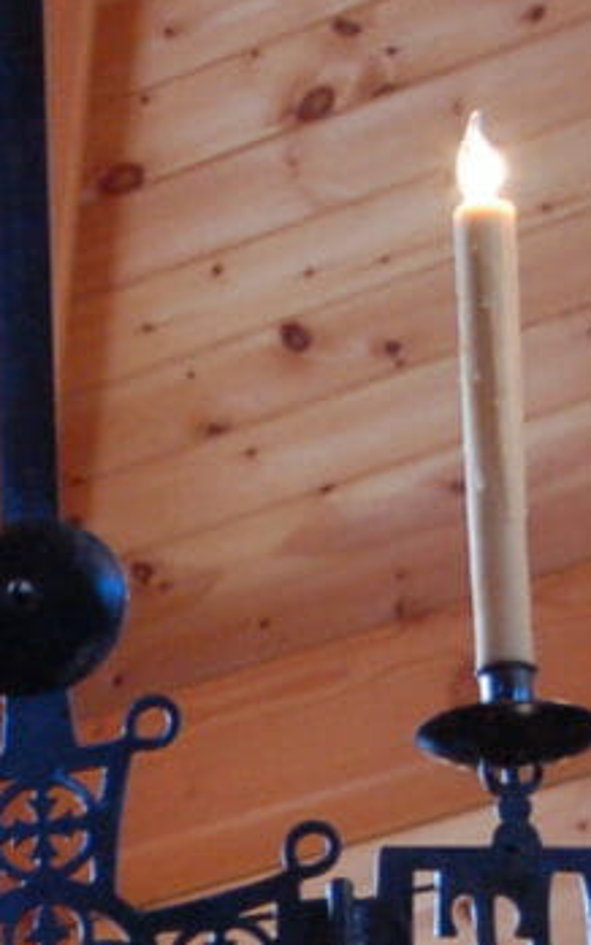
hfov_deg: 4.2
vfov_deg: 6.8
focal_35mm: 309
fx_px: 7966
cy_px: 1044
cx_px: -434
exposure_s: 1/25
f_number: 5.3
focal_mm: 46
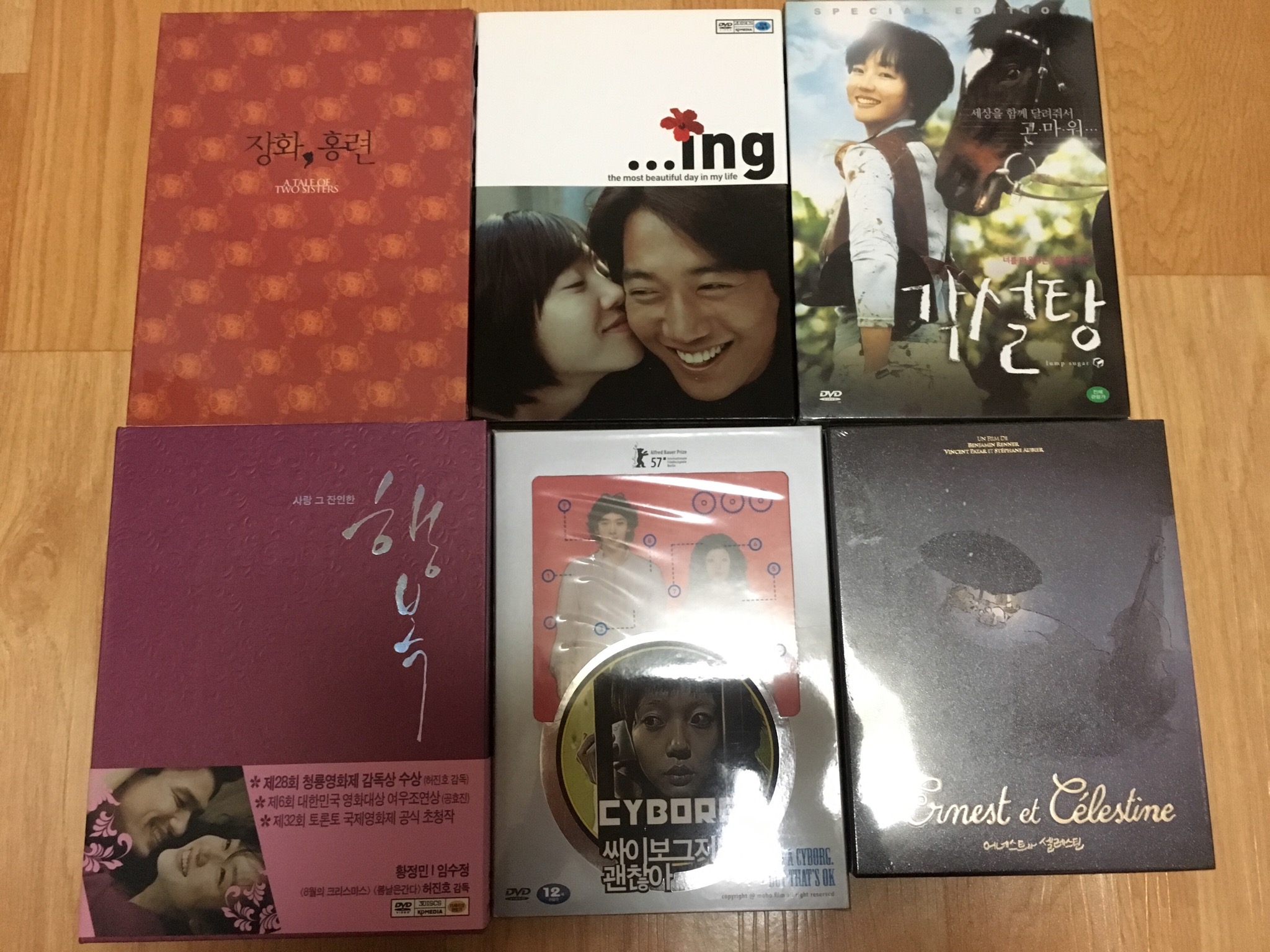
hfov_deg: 61.7
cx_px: 635
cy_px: 476
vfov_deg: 48.2
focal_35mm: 29
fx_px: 1064
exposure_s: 1/15
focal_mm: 4.15
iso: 320
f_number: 2.2
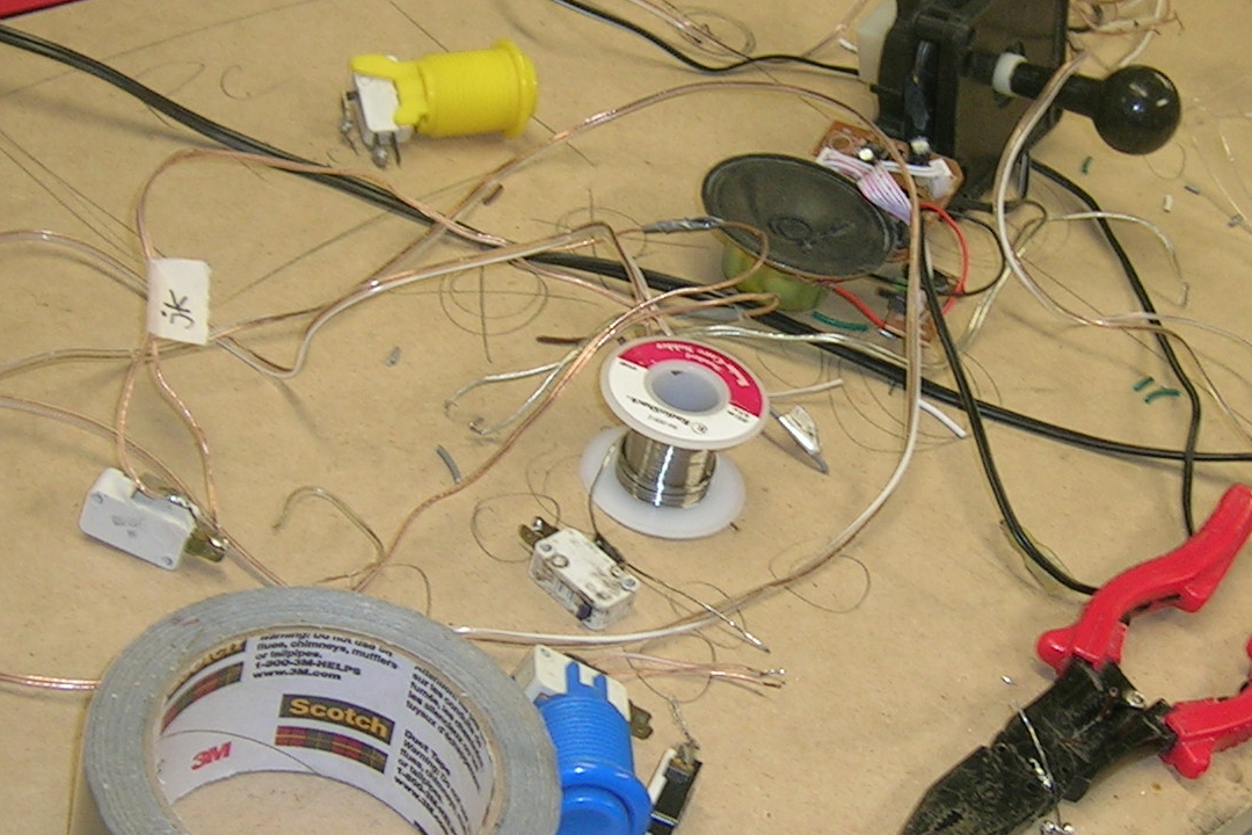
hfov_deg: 29.2
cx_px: 766
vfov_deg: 19.7
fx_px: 2399
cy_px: 354
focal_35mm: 69
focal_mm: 5.4
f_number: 2.8
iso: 50
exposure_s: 1/30
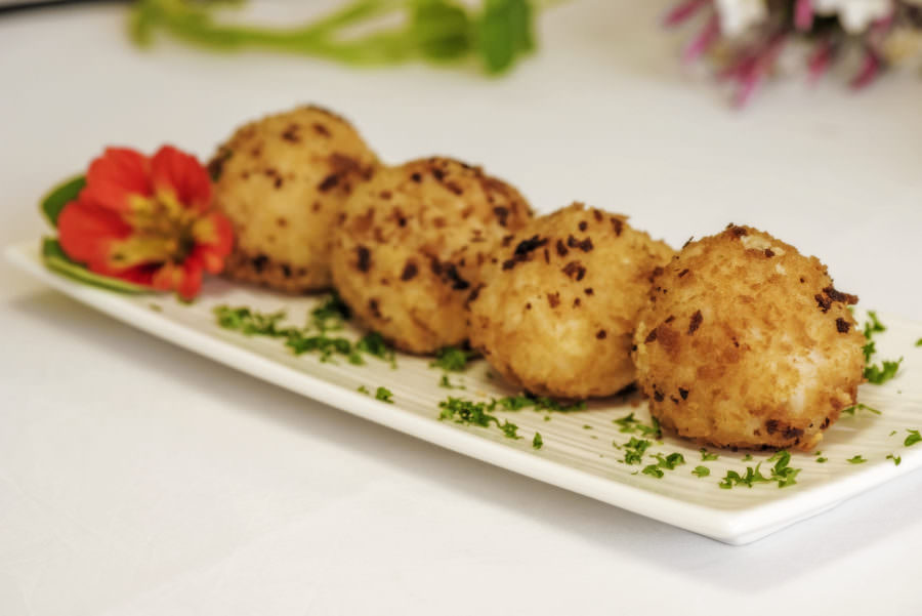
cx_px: 461
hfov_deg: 19.4
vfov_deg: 13.1
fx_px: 2690
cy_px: 308
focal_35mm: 105
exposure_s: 1/160
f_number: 9
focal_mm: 105
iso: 640
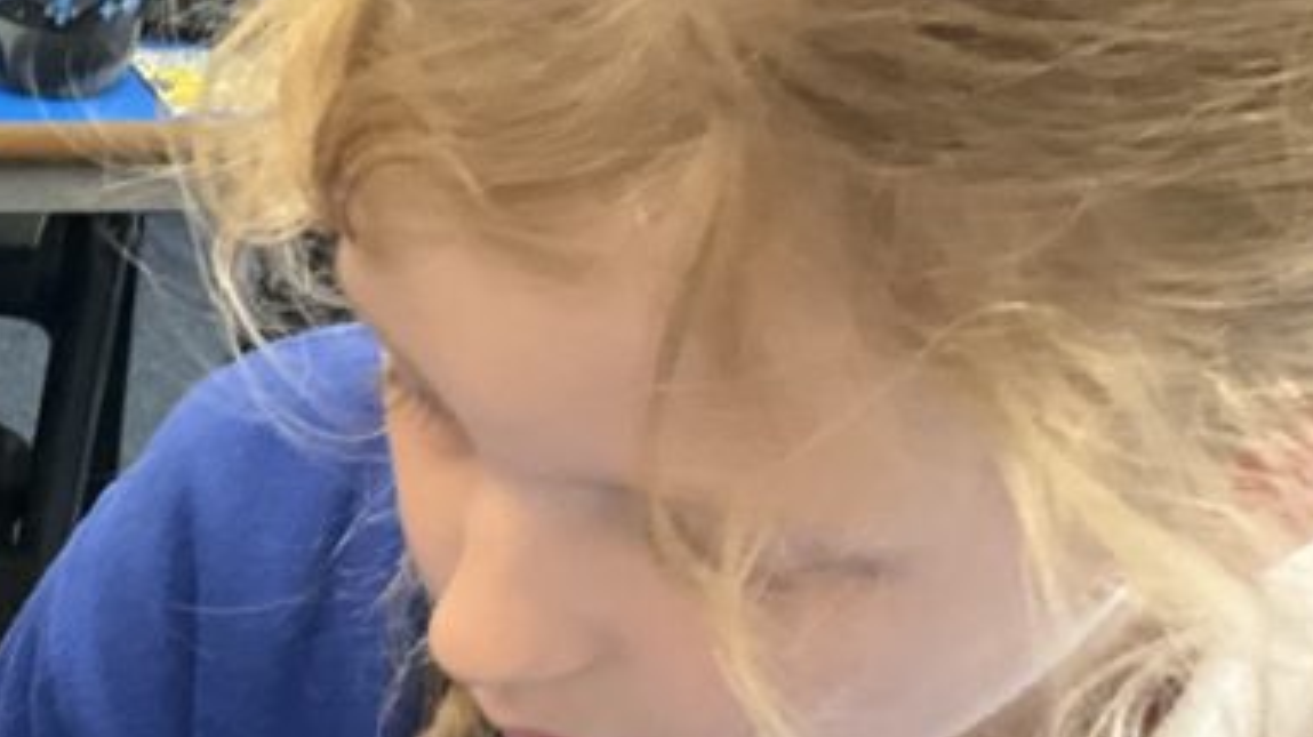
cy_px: 1342
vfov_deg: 10.9
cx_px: -703
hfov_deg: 18.1
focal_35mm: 104
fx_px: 3619
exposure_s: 1/50
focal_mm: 3
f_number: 1.8
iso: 125
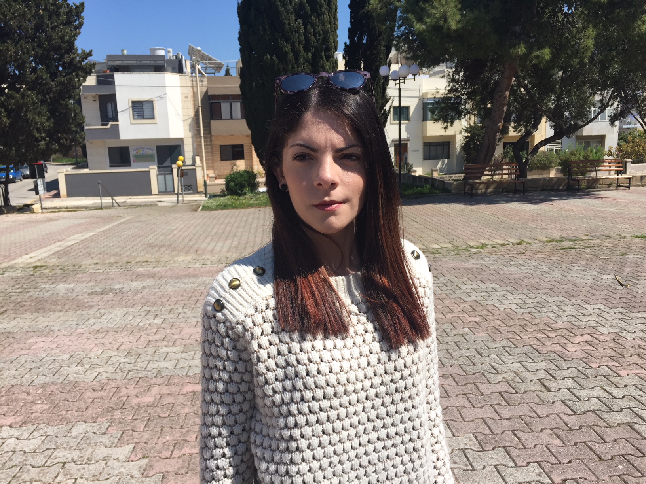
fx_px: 541
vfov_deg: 48.2
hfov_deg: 61.7
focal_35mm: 29
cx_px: 323
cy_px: 242
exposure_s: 1/2083
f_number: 2.2
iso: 32
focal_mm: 4.15
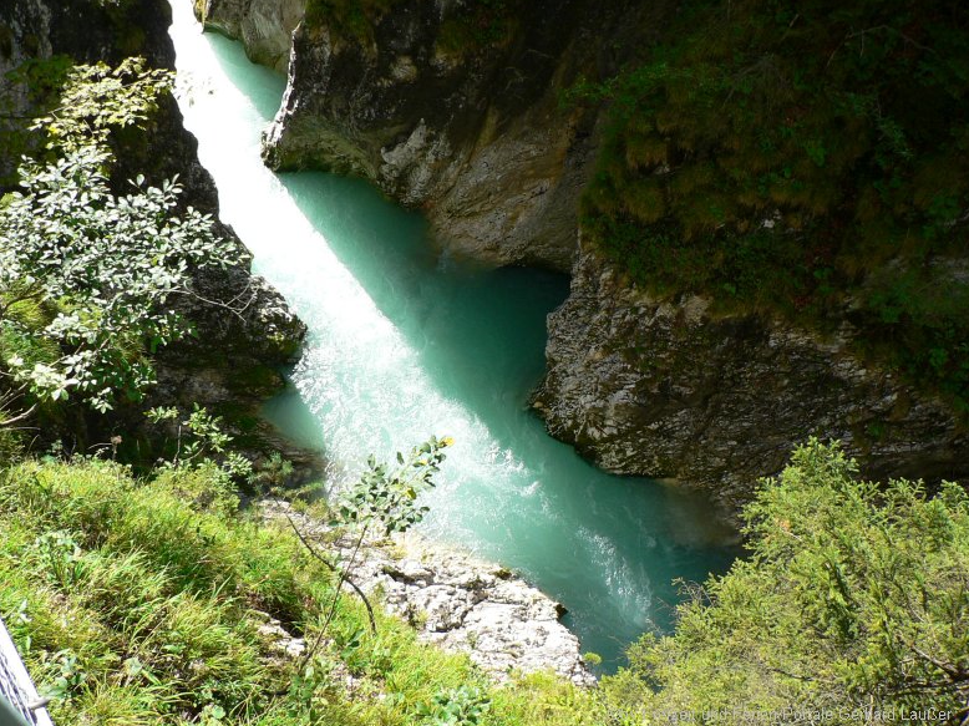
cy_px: 362
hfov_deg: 51.4
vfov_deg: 39.6
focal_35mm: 36
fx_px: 1007
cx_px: 496
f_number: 4
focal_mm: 6
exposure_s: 1/200
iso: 64
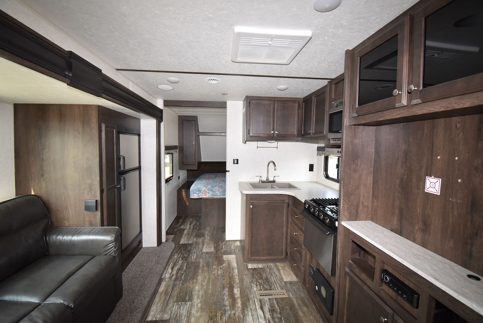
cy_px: 162
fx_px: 201
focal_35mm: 15
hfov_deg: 100.3
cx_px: 242
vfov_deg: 77.5
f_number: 4.5
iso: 1000
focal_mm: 10
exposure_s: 1/60
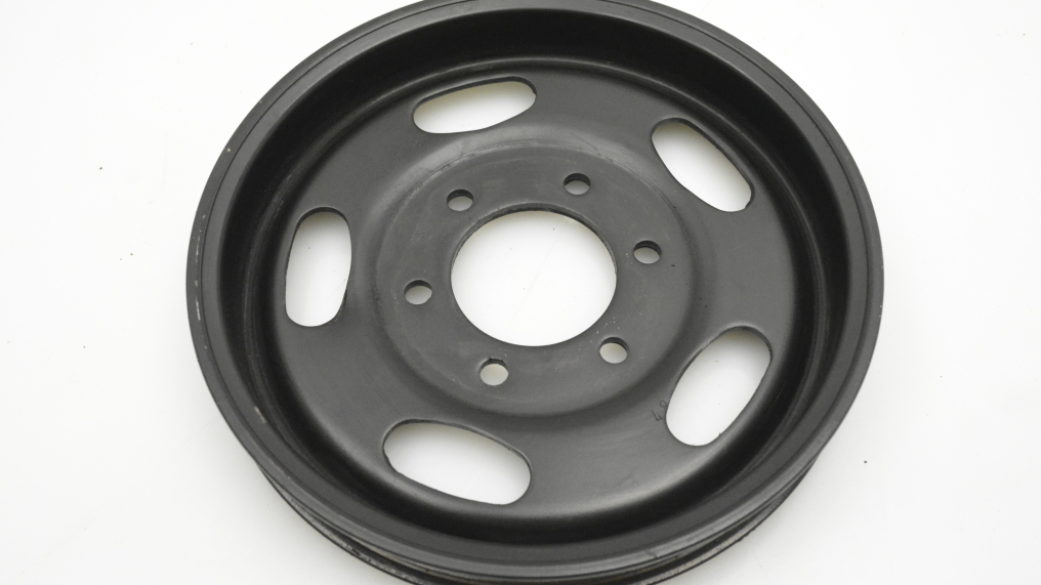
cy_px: 295
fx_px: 1049
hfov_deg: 52.8
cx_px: 522
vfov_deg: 31.2
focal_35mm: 38
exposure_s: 1/320
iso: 6400
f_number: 9
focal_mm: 24
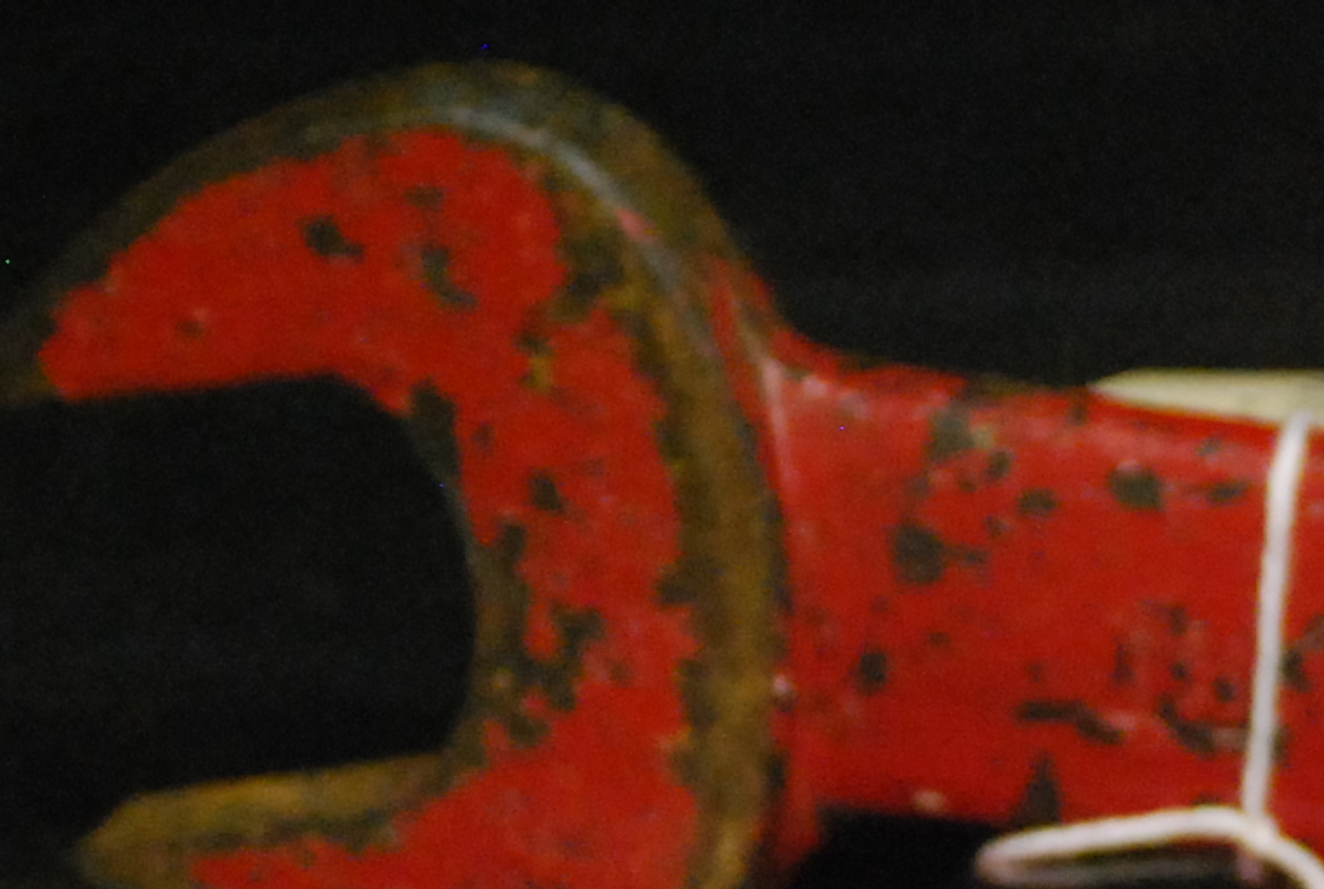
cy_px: 1311
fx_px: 15731
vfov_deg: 3.2
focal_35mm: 427
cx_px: 1465
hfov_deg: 4.8
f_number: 4.5
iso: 1600
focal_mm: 75
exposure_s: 1/50
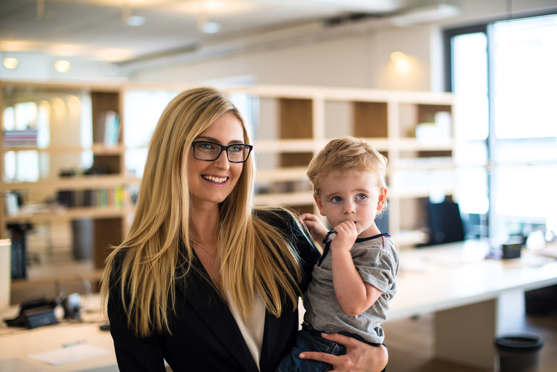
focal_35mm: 50
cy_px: 186
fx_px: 774
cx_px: 278
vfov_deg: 27.0
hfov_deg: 39.6
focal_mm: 50
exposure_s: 1/125
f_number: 2
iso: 100
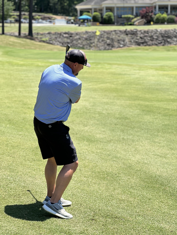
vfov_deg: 25.3
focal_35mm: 77
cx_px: 88
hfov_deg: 19.1
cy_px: 118
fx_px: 525
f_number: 2.8
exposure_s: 1/394
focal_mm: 9
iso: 32
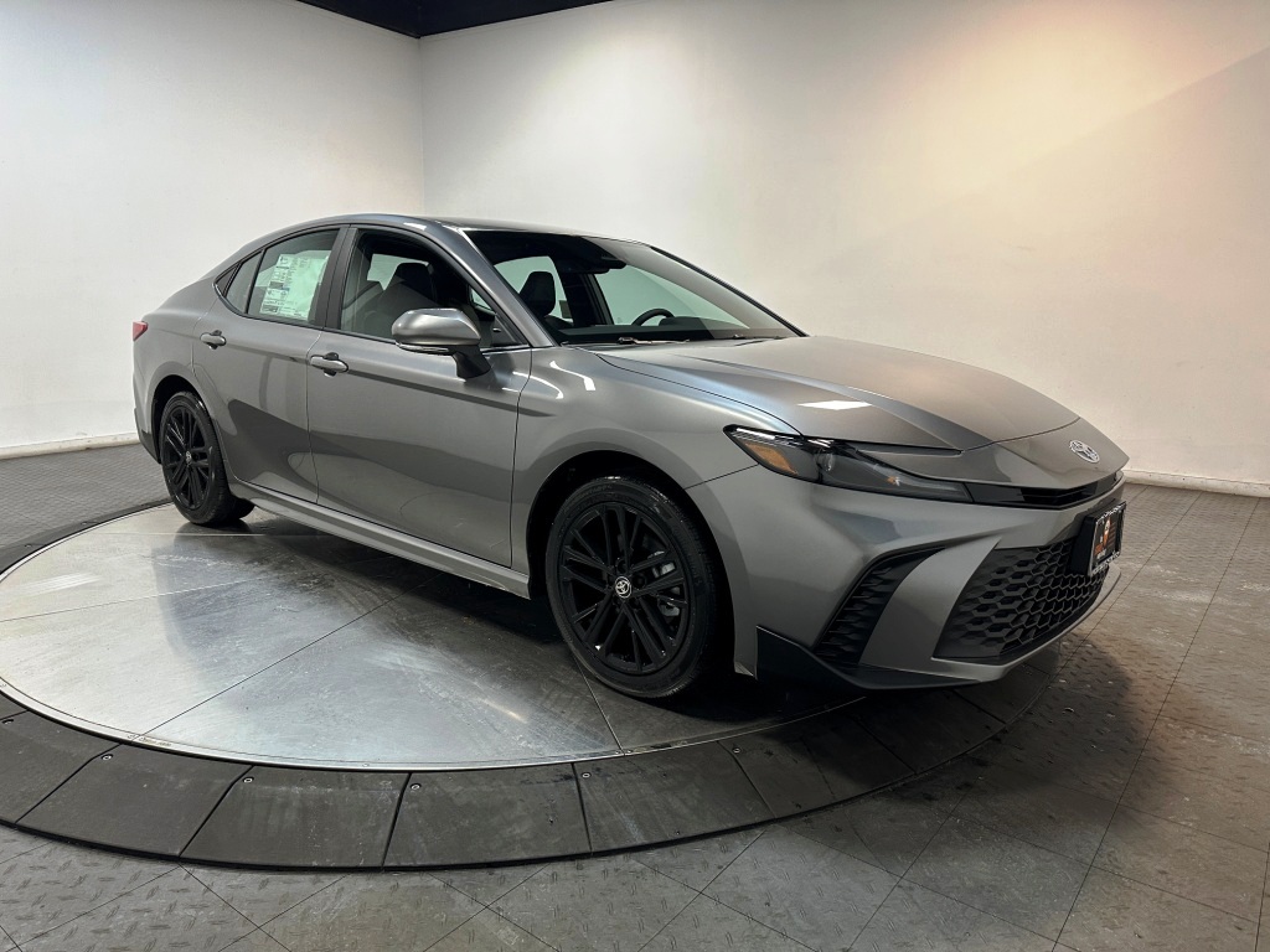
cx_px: 635
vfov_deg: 56.8
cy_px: 476
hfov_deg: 71.6
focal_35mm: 24
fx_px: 881
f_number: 1.78
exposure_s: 1/60
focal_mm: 6.86
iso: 250
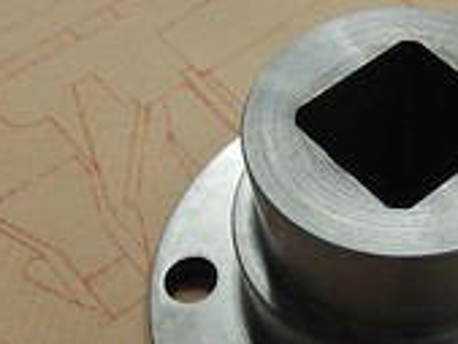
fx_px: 781
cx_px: 401
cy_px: 298
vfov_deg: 24.3
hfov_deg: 31.3
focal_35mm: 59
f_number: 3.4
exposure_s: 1/30
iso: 200
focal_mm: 4.5
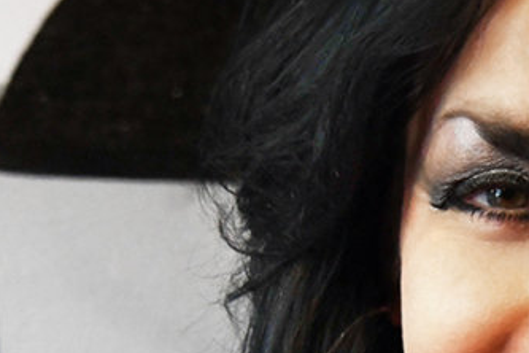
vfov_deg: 2.5
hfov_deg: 3.7
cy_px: 685
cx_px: 683
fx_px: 8125
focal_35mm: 553
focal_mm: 90
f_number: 5.3
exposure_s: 1/80
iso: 2000
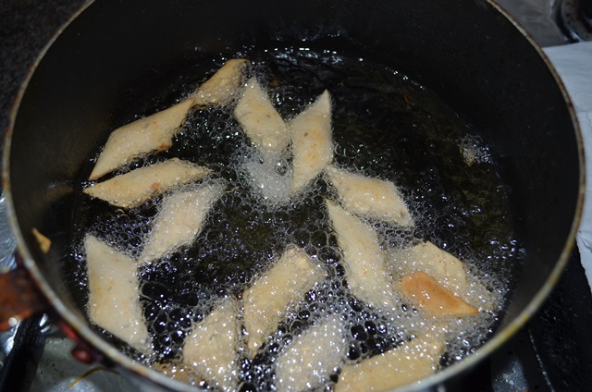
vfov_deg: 36.7
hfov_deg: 53.2
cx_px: 296
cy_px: 196
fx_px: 591
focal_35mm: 36
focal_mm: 24
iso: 450
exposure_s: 1/60
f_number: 4
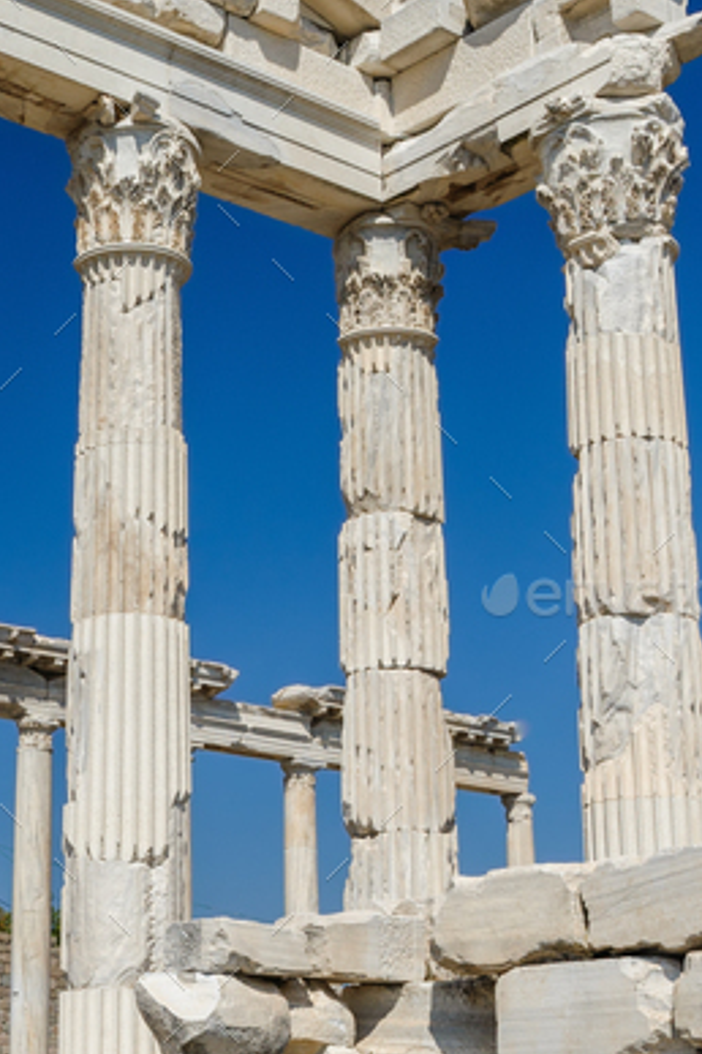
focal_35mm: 71
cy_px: 579
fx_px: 2077
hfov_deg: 19.1
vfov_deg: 28.4
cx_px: 188
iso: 500
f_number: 14
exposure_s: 1/250
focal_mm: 31
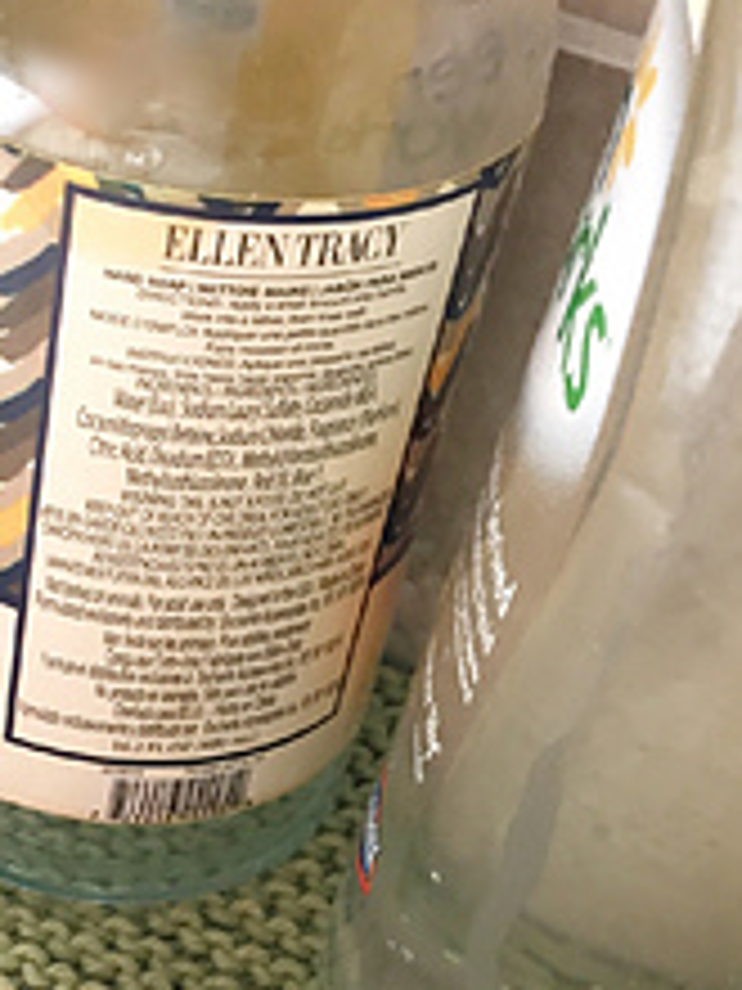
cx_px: 43
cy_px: 814
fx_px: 1886
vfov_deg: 28.7
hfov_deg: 21.6
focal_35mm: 66
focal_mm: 4.15
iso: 64
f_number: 2.2
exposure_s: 1/30
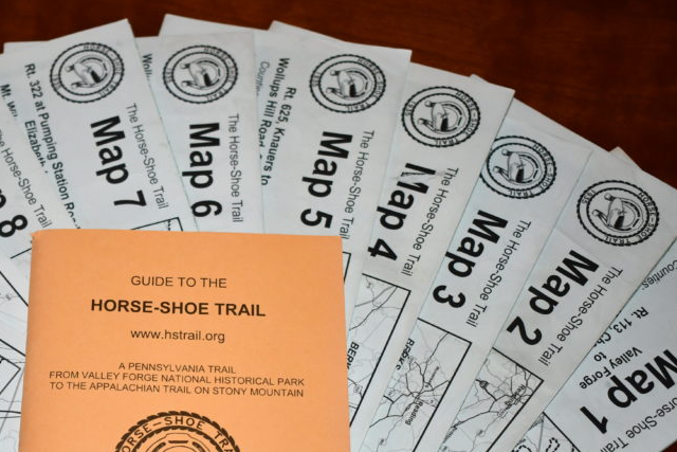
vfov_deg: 21.1
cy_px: 343
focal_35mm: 64
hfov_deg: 31.0
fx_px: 1204
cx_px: 184
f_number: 4
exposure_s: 1/60
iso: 1000
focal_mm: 27
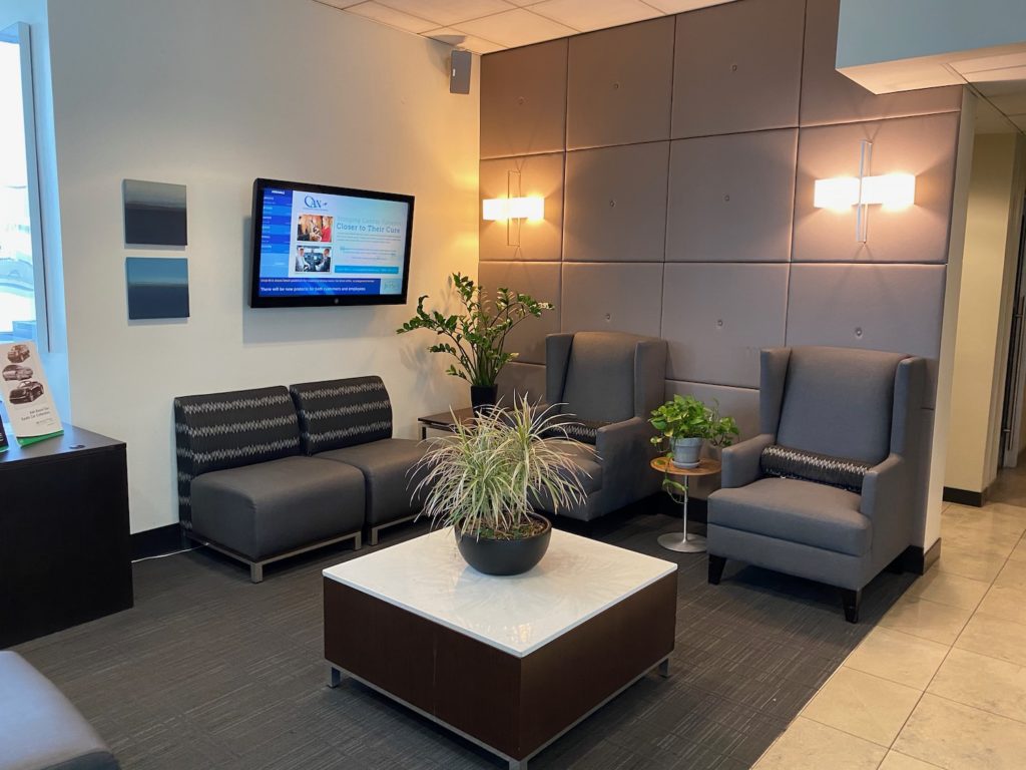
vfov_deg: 53.1
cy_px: 385
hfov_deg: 67.3
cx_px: 513
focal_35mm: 26
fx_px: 771
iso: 250
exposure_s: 1/60
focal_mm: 4.25
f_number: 1.8
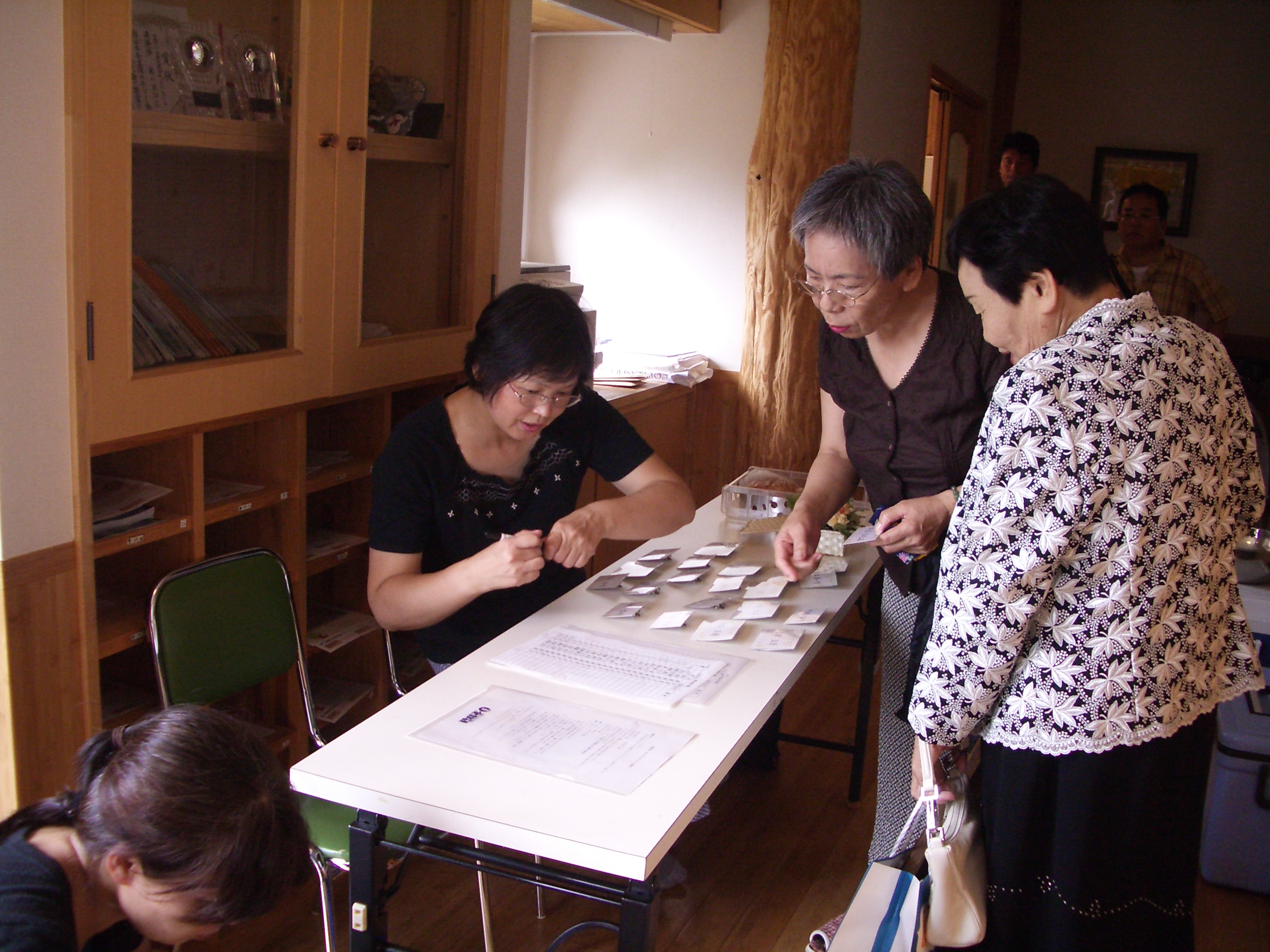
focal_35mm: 35
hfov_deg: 52.6
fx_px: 1284
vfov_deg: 40.7
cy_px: 476
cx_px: 635
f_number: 2.6
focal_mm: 5.8
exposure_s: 1/80
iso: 200
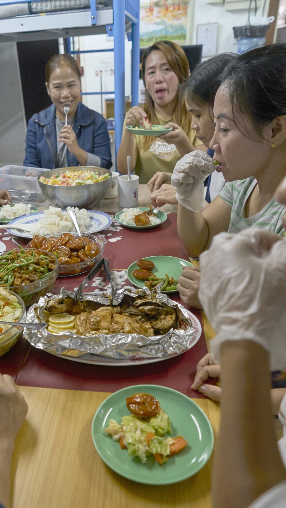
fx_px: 377
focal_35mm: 28
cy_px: 277
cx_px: 81
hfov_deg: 40.6
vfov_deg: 67.8
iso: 3200
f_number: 3.2
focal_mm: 16
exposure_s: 1/125
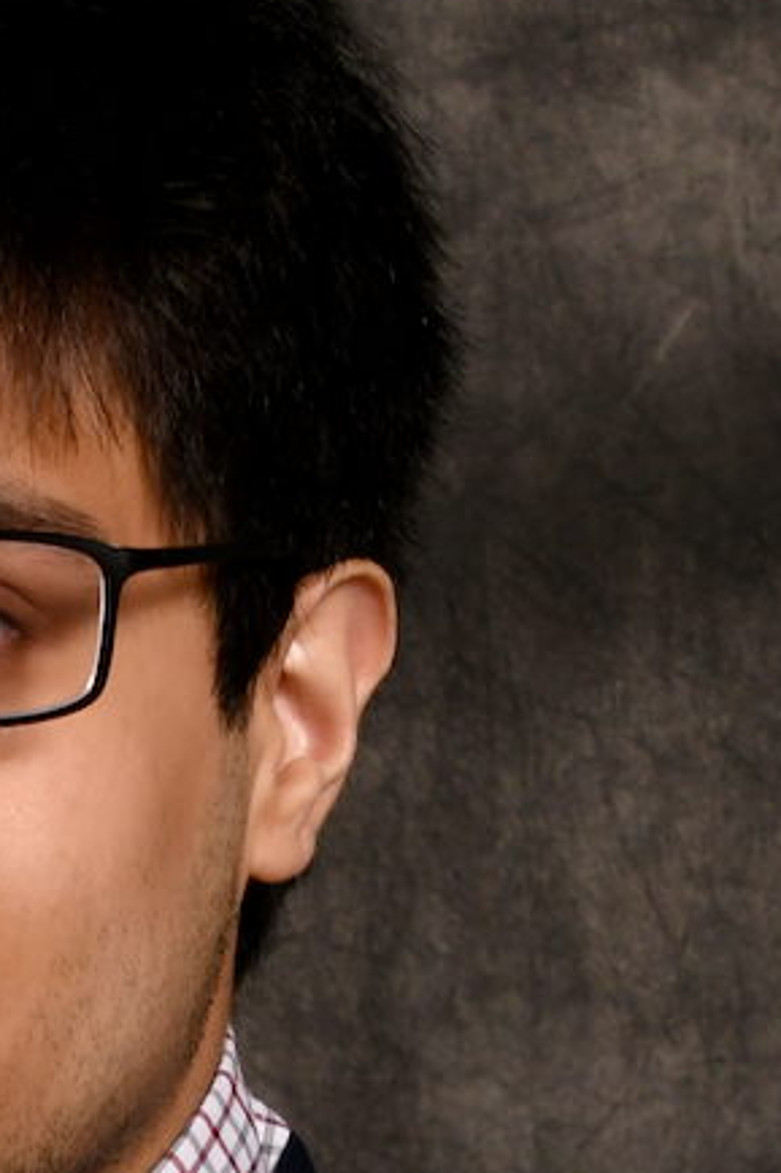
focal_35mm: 310
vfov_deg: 6.6
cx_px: -155
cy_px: 1278
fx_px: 10095
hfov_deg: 4.4
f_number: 9
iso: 400
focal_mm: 70
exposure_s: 1/250
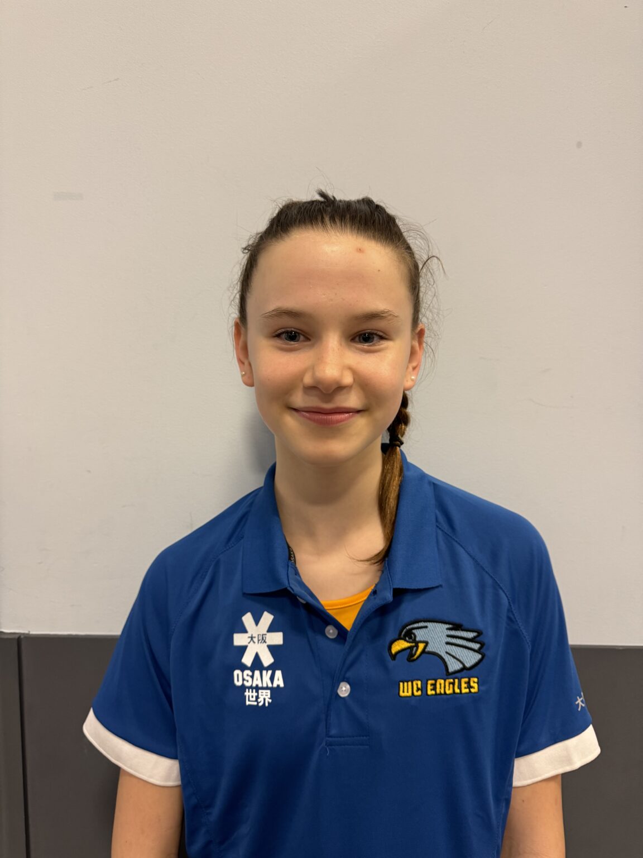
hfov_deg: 56.8
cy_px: 429
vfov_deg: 71.6
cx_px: 322
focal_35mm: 24
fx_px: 594
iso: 250
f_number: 1.78
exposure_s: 1/60
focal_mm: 6.86
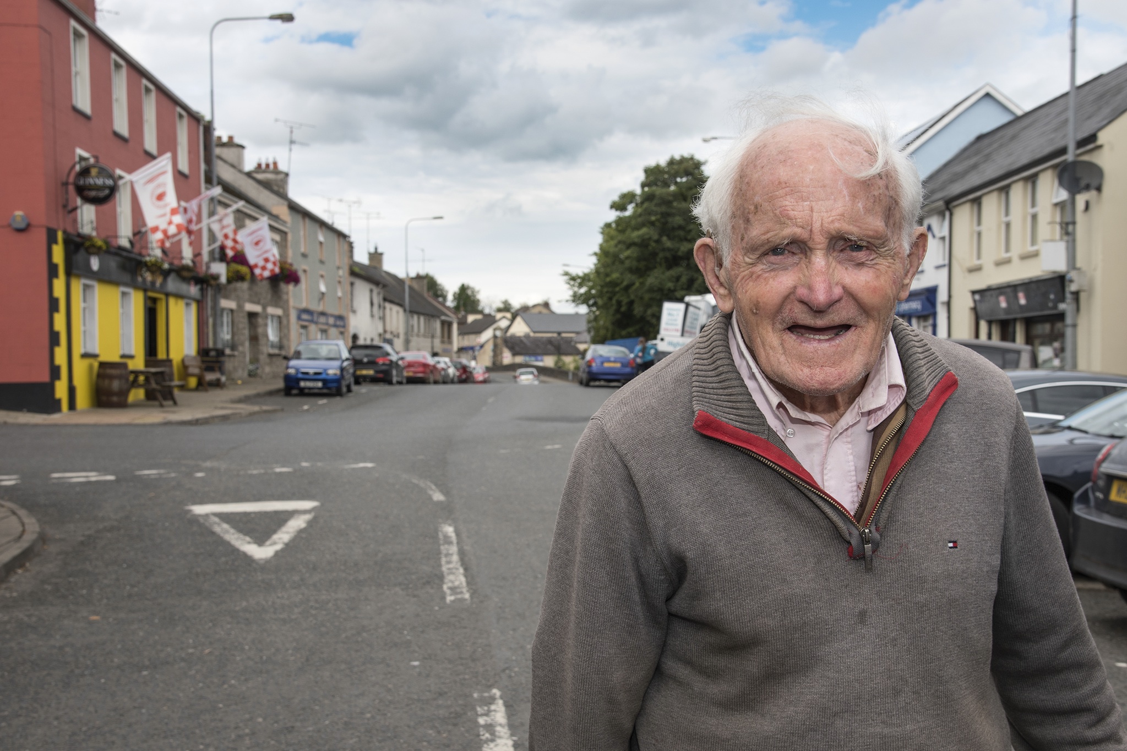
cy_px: 376
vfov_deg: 33.4
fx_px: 1252
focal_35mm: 40
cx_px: 564
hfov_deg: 48.5
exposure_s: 1/160
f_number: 11
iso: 160
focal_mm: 40
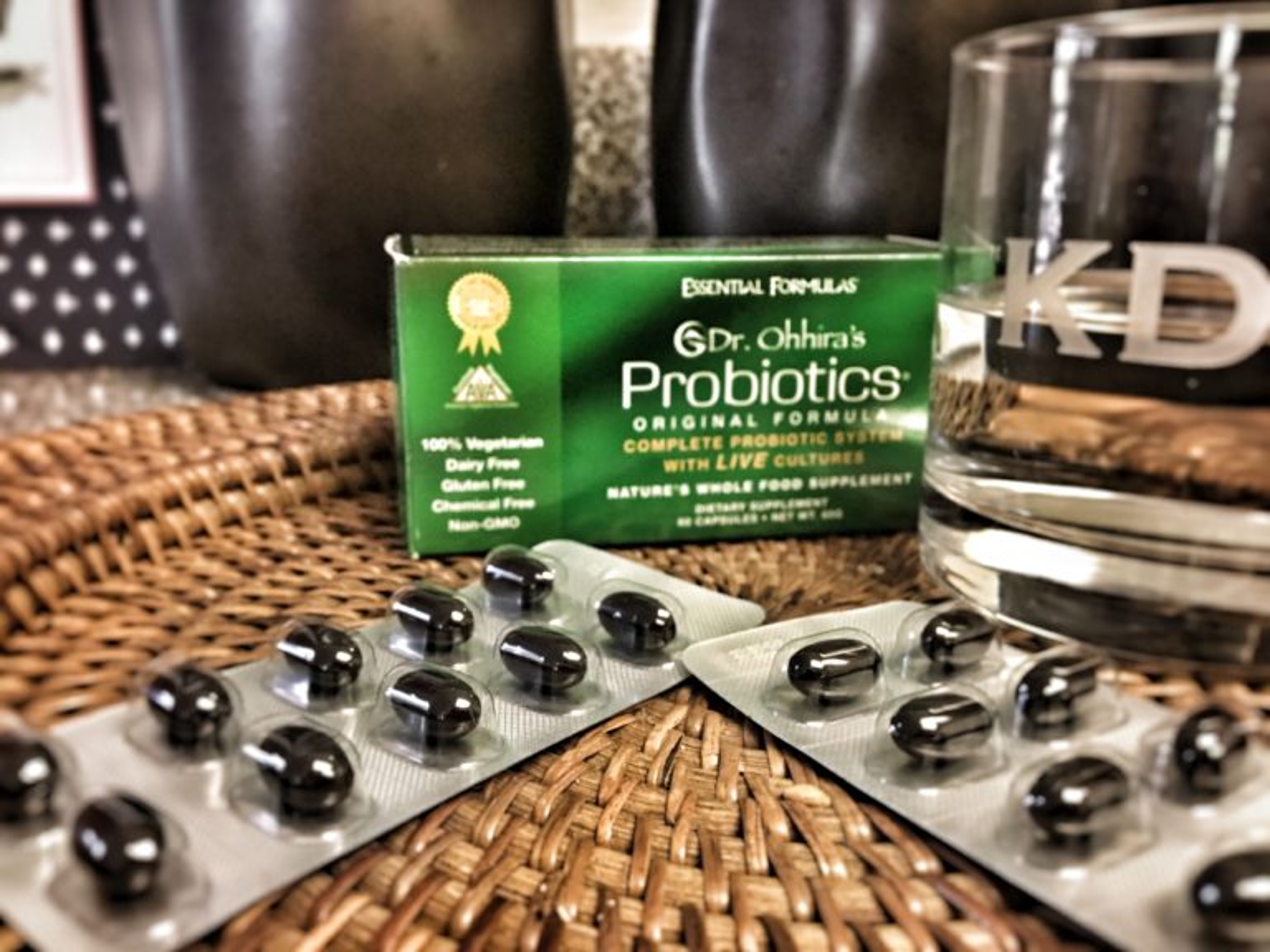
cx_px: 635
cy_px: 476
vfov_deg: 48.2
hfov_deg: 61.7
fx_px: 1064
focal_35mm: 29
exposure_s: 1/30
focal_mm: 4.15
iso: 200
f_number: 2.2
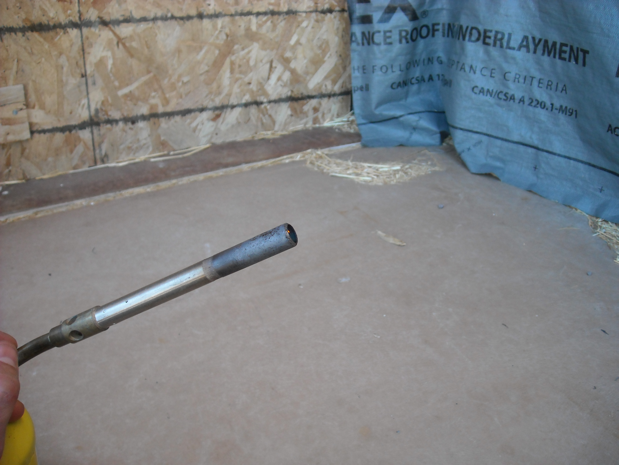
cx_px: 310
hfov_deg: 52.6
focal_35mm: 35
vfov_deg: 40.7
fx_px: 626
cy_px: 232
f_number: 2.8
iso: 161
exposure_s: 1/184
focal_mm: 5.7
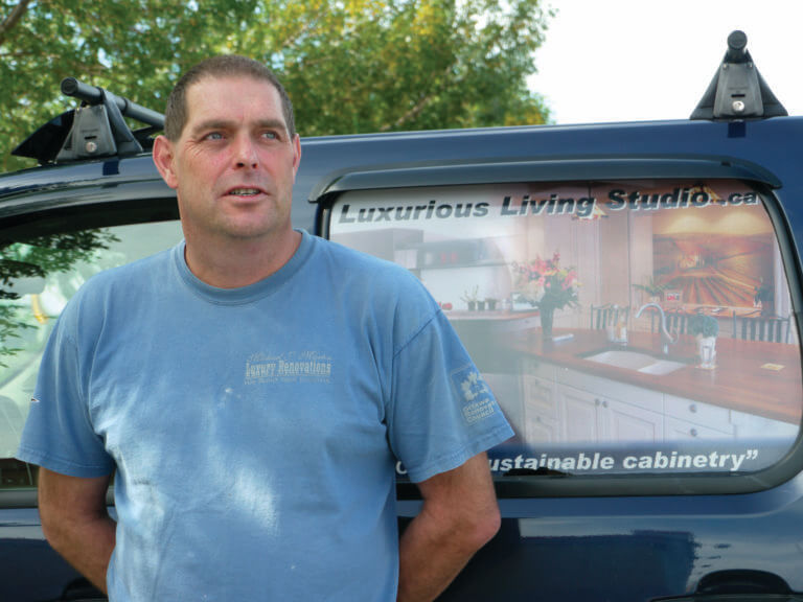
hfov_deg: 30.3
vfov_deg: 22.9
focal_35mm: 64
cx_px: 402
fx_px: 1485
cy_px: 301
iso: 100
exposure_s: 1/200
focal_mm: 32
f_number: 5
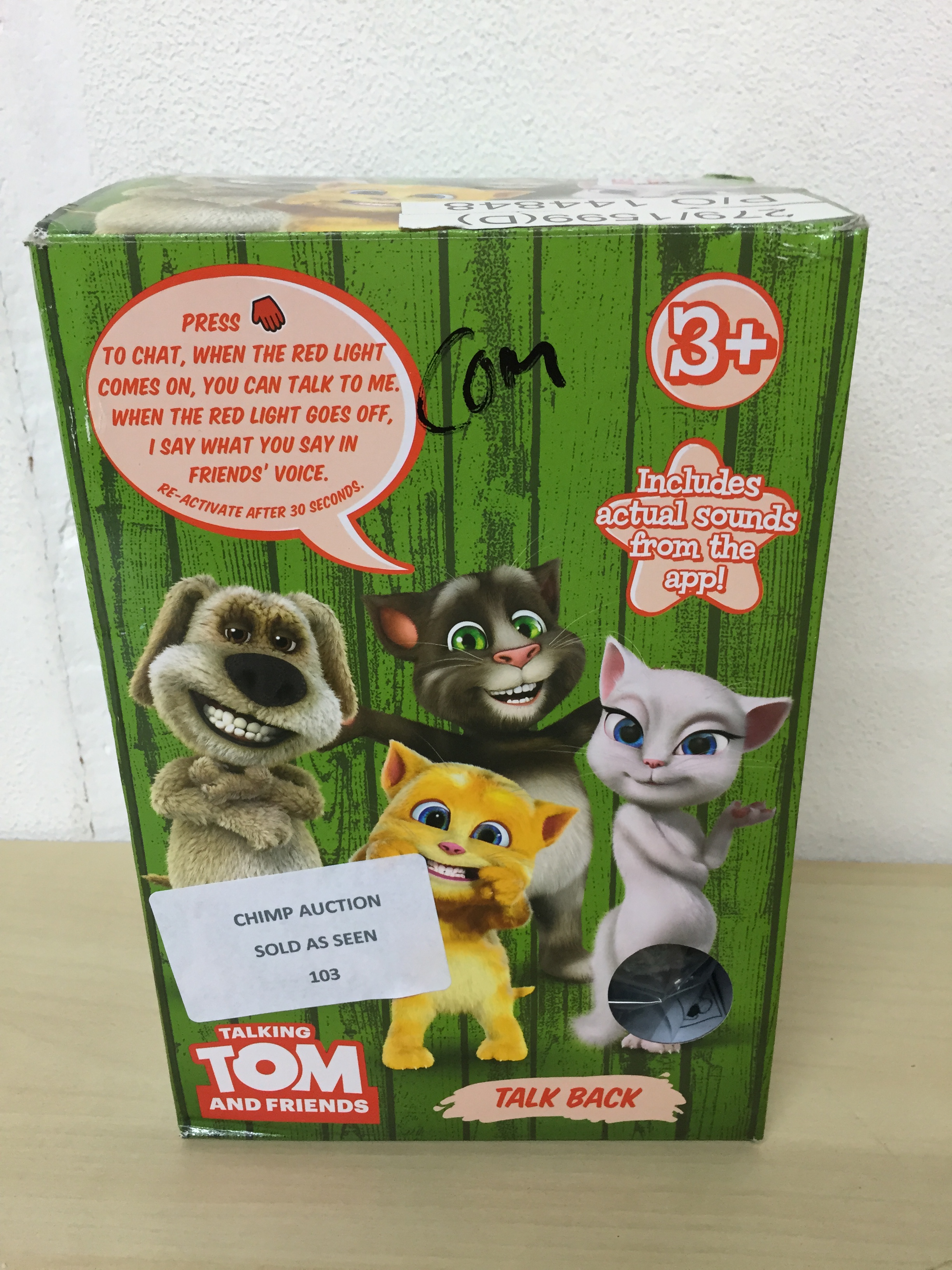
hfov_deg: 48.2
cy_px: 635
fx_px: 1063
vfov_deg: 61.7
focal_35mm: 29
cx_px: 476
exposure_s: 1/33
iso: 100
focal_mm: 4.15
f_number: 2.2
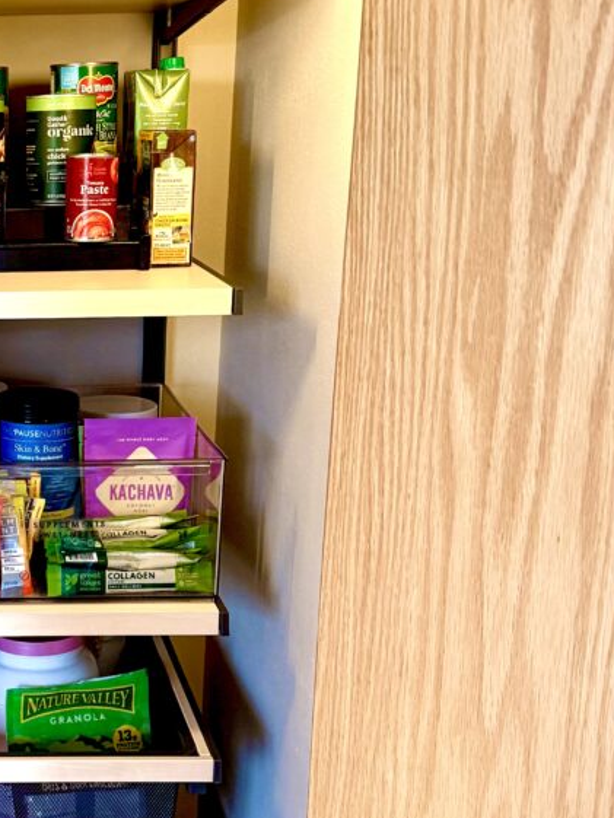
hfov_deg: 23.9
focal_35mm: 57
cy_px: 459
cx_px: -73
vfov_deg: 33.7
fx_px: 1348
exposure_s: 1/60
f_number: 1.78
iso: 320
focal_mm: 6.76
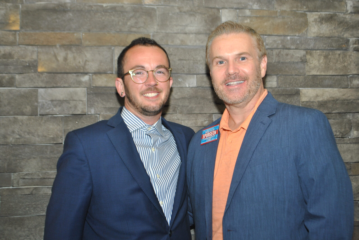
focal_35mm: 54
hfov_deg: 36.8
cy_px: 120
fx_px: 539
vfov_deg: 25.1
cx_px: 180
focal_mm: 36
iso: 200
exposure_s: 1/60
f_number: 5
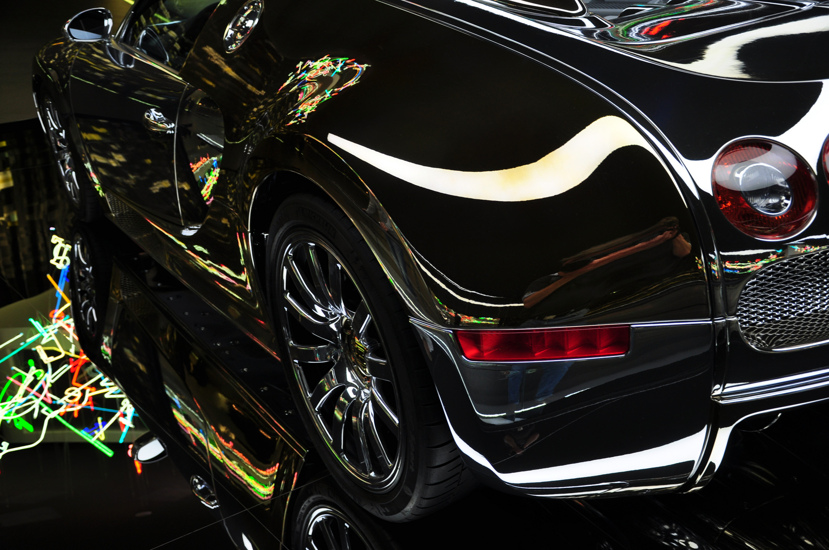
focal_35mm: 39
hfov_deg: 49.6
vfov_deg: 34.1
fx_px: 897
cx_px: 414
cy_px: 275
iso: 200
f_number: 4
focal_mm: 26
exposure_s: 1/20
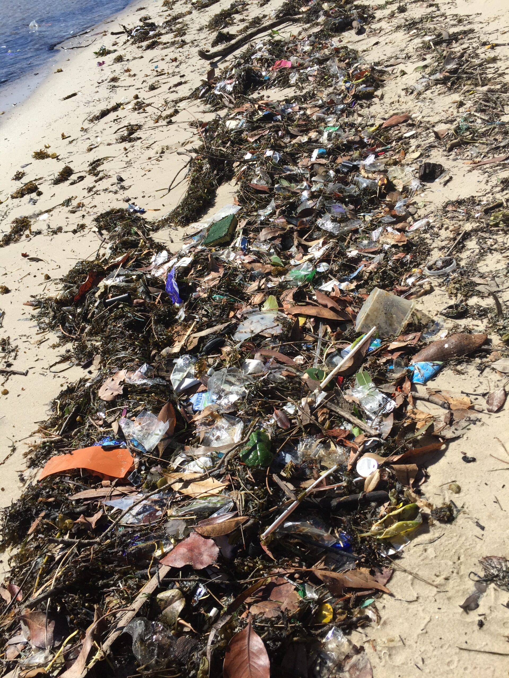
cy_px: 339
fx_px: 569
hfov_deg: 48.2
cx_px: 254
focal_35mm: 29
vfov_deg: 61.7
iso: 32
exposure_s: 1/2083
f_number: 2.2
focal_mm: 4.15
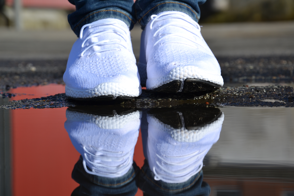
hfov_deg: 13.0
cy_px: 98
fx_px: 1286
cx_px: 147
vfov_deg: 8.7
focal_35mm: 158
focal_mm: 105
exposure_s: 1/320
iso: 100
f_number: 9
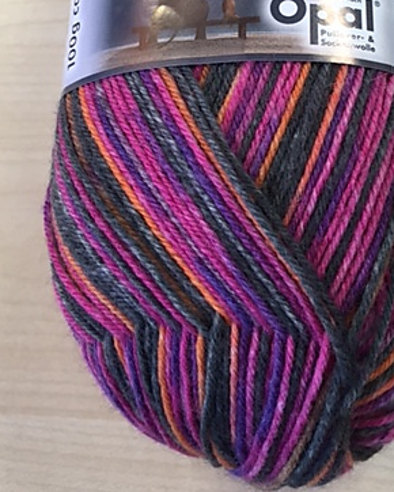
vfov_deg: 35.8
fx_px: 728
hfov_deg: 30.1
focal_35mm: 50
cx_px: 261
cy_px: 82
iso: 64
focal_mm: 4.15
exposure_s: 1/30
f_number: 2.2
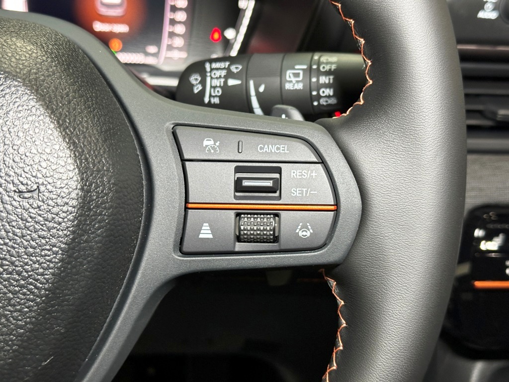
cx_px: 254
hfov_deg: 39.7
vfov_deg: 30.3
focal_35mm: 48
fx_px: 706
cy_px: 191
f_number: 1.78
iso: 400
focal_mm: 6.86
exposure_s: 1/40
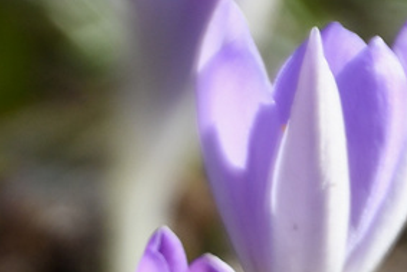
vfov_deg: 0.6
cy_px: 463
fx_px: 24273
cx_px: 20
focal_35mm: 2146
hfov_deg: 1.0
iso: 200
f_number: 6.3
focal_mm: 250
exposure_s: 1/400
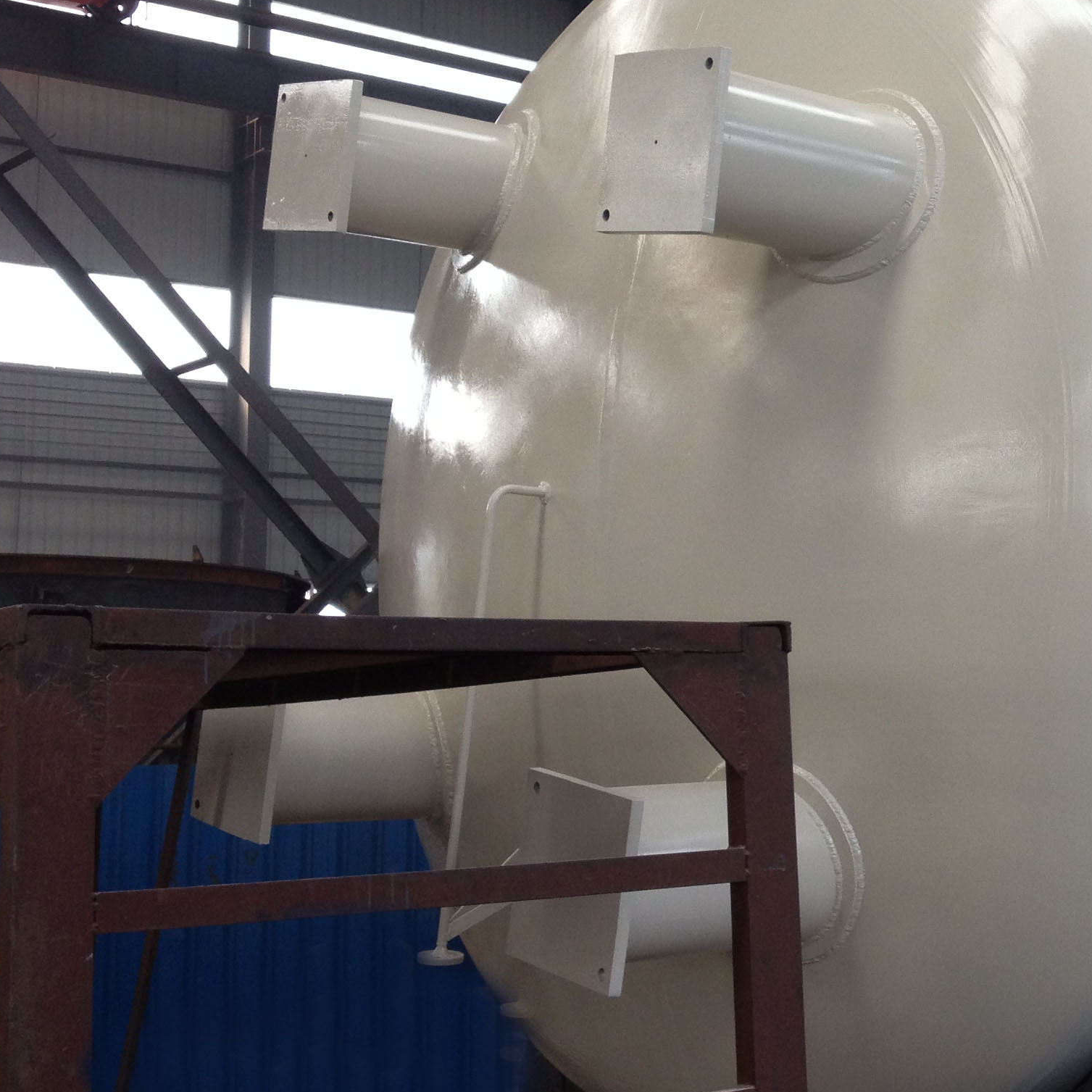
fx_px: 2391
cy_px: 355
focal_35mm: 67
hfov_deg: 24.7
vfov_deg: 25.6
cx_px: 1045
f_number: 2.4
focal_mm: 4.28
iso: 80
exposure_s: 1/120
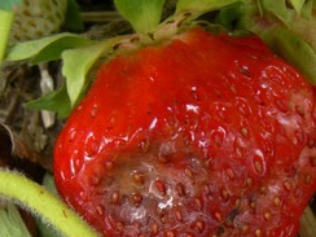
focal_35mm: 66
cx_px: 220
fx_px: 602
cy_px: 214
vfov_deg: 21.7
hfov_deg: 29.1
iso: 80
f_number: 4
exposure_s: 1/80
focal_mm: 7.5
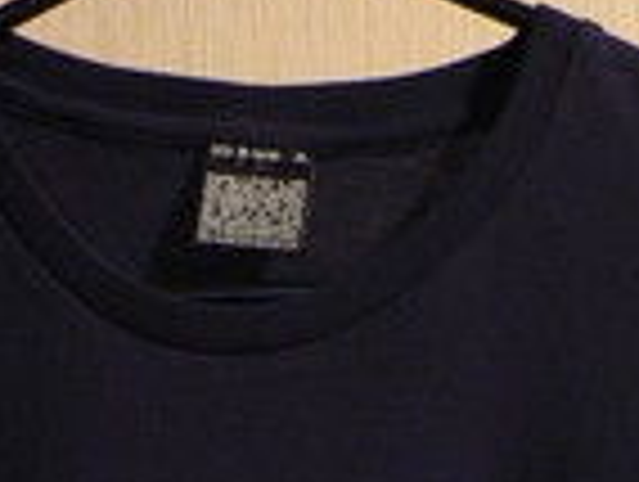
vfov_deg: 11.5
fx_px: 2163
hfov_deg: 16.8
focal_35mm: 117
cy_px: 946
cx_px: 248
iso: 200
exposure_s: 1/4
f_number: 2.8
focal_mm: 6.2
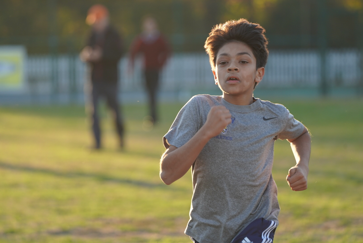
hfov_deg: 7.5
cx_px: 182
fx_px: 2785
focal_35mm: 276
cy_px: 122
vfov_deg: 5.0
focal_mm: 276
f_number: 5.6
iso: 500
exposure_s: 1/320
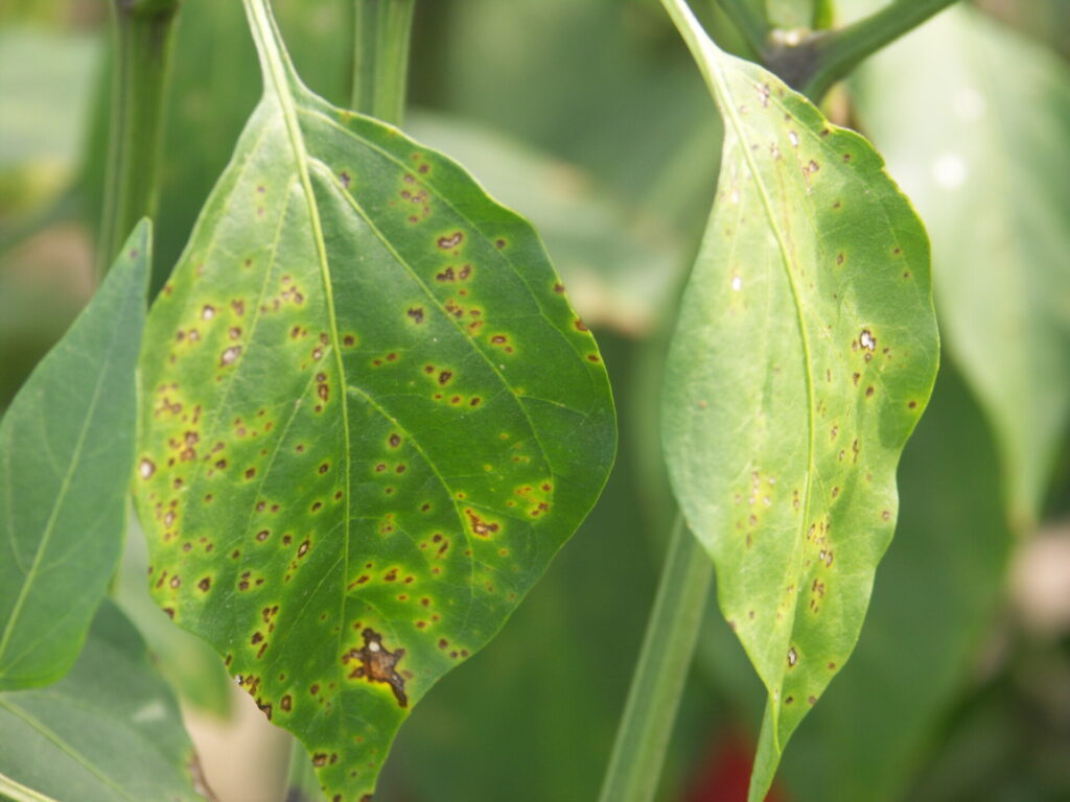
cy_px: 401
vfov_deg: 7.4
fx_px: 6182
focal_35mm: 200
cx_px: 535
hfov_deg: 9.9
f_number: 3.5
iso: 80
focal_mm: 50.8
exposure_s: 1/200
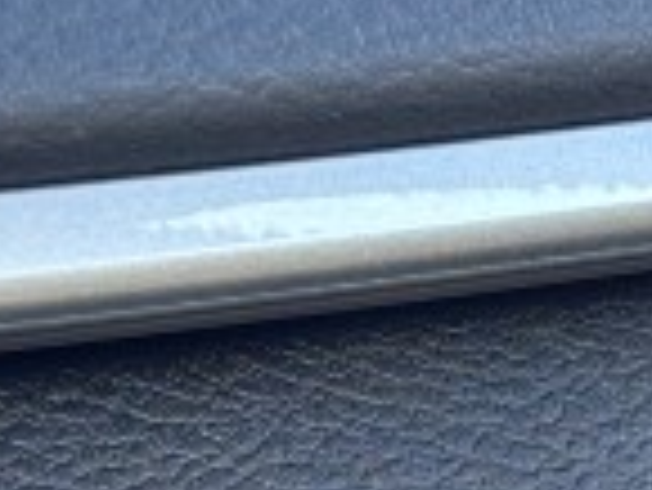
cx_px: 454
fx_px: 6390
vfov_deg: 4.4
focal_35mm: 339
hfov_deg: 5.8
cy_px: 809
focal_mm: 6.86
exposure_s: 1/73
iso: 80
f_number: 1.78
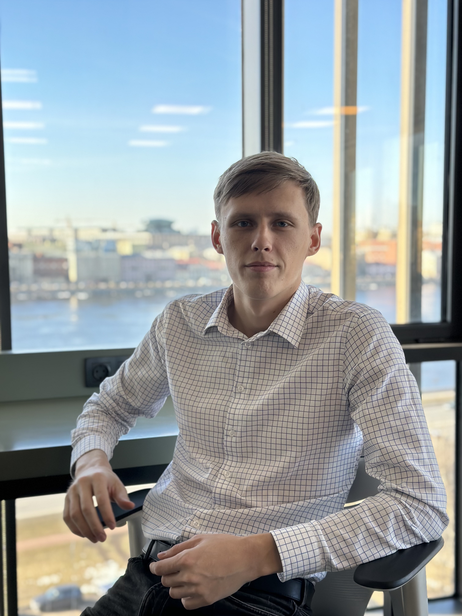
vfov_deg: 39.7
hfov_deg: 30.3
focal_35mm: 48
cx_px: 231
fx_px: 854
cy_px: 308
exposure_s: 1/471
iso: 80
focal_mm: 6.86
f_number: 1.78
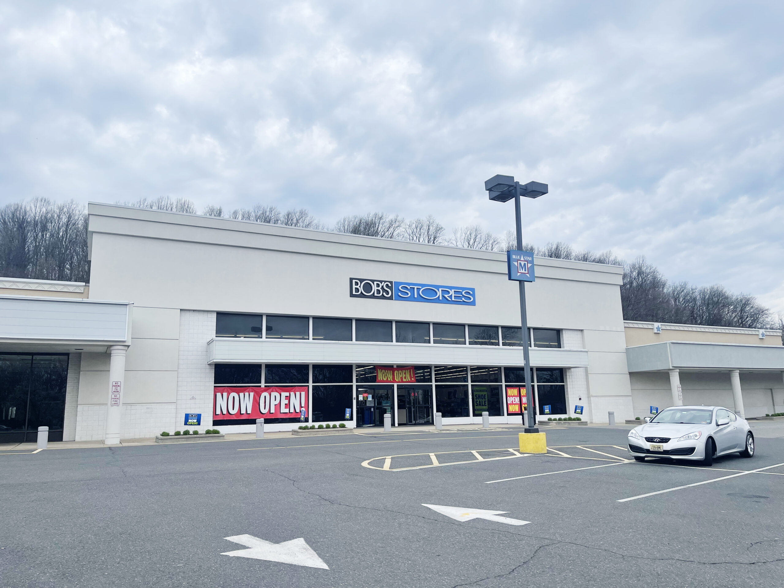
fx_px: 589
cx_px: 392
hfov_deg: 67.3
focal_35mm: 26
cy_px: 294
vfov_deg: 53.1
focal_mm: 5.1
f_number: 1.6
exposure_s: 1/3165
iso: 32
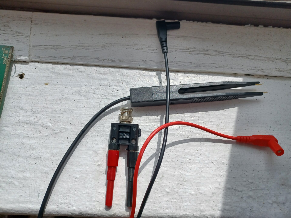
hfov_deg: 69.4
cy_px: 109
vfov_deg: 54.9
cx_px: 146
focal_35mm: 25
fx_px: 210
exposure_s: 1/185
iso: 32
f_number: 1.8
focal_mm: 4.6
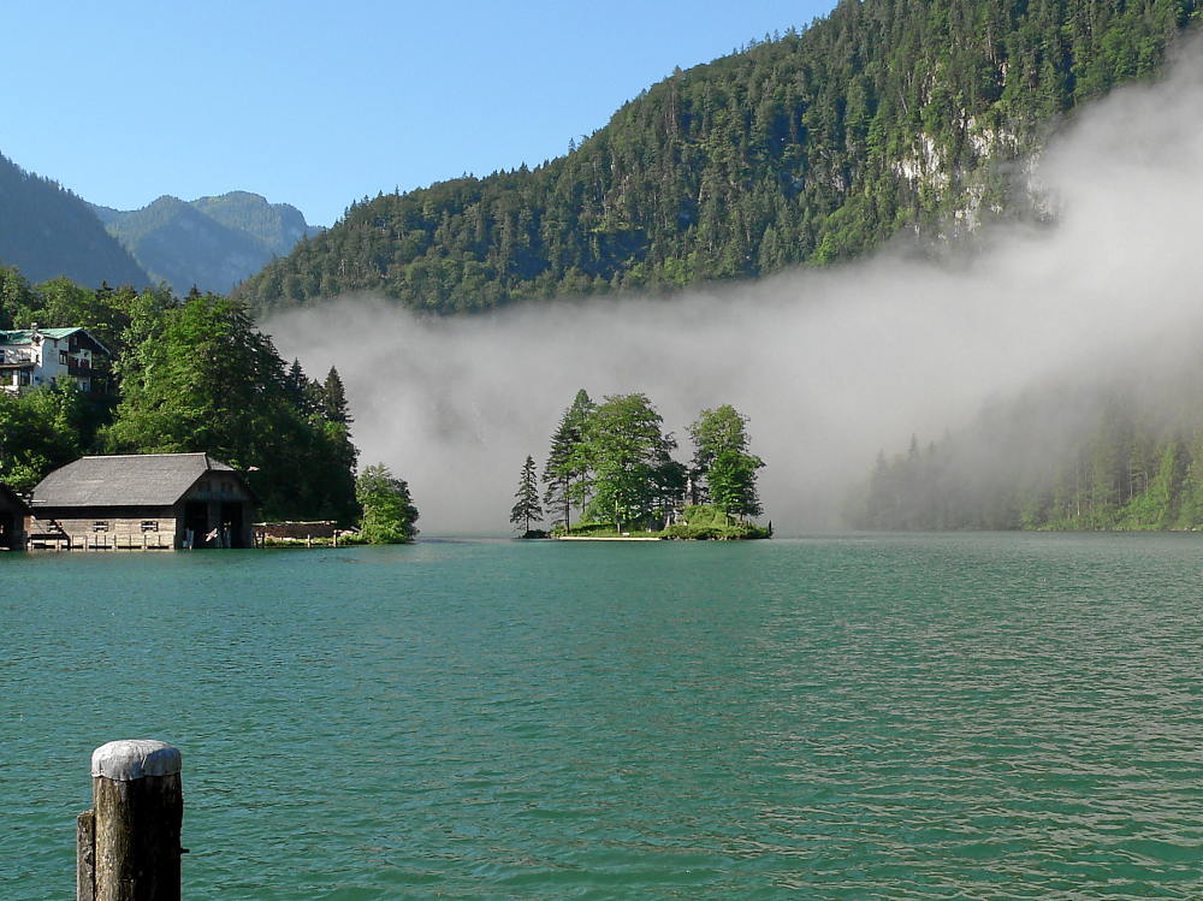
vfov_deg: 35.9
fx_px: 1389
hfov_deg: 46.8
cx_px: 602
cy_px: 450
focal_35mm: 40
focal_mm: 6.6
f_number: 4
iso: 80
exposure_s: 1/400
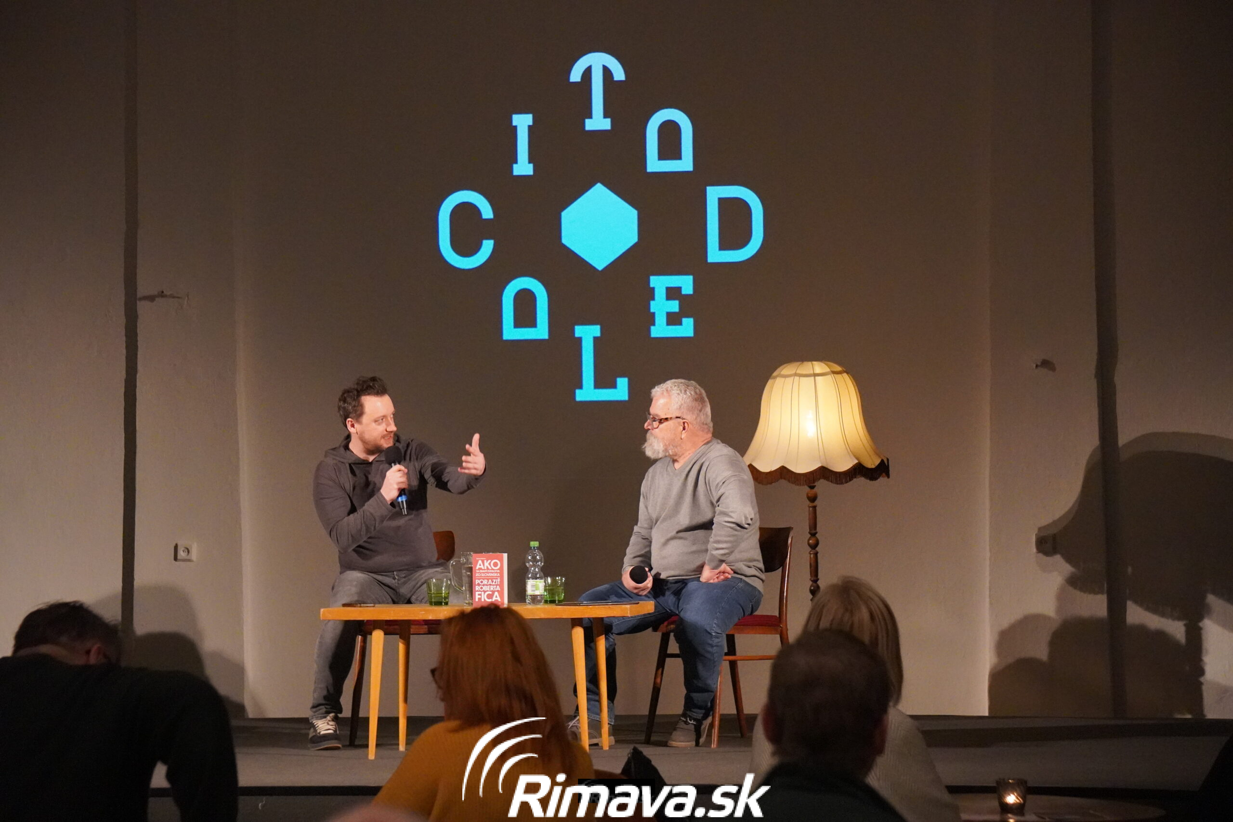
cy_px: 411
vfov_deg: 13.0
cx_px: 616
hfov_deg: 19.5
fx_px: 3596
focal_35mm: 105
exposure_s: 1/160
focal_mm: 70
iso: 6400
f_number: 5
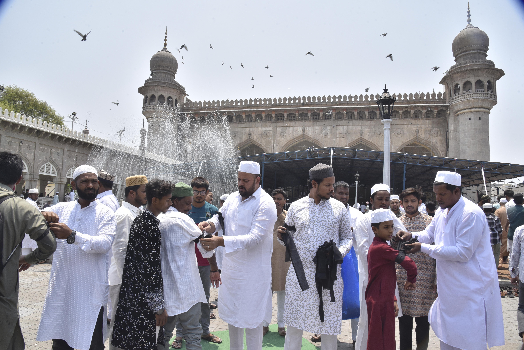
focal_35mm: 24
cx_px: 262
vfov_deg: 53.2
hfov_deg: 73.7
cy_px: 175
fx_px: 349
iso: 400
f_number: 18
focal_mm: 24
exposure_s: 1/250
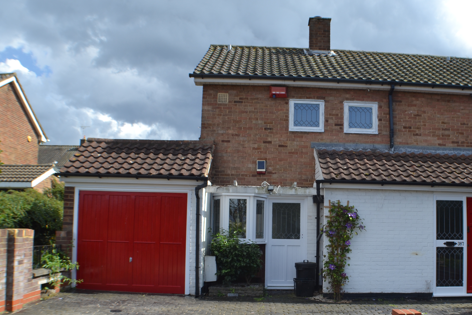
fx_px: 629
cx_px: 291
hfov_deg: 40.9
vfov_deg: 28.0
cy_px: 186
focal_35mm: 48
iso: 100
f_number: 8
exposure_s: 1/160
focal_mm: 22
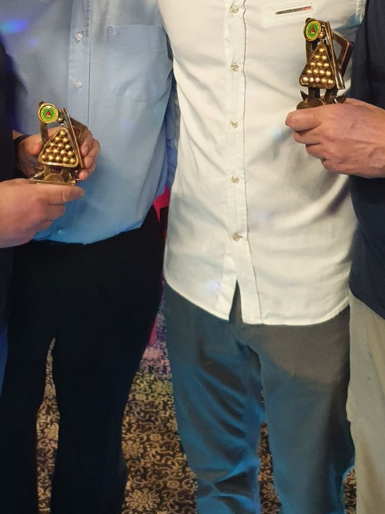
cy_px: 48
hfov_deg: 24.8
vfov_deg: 31.1
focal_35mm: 59
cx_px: 165
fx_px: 875
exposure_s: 1/50
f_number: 1.5
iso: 320
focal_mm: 4.32
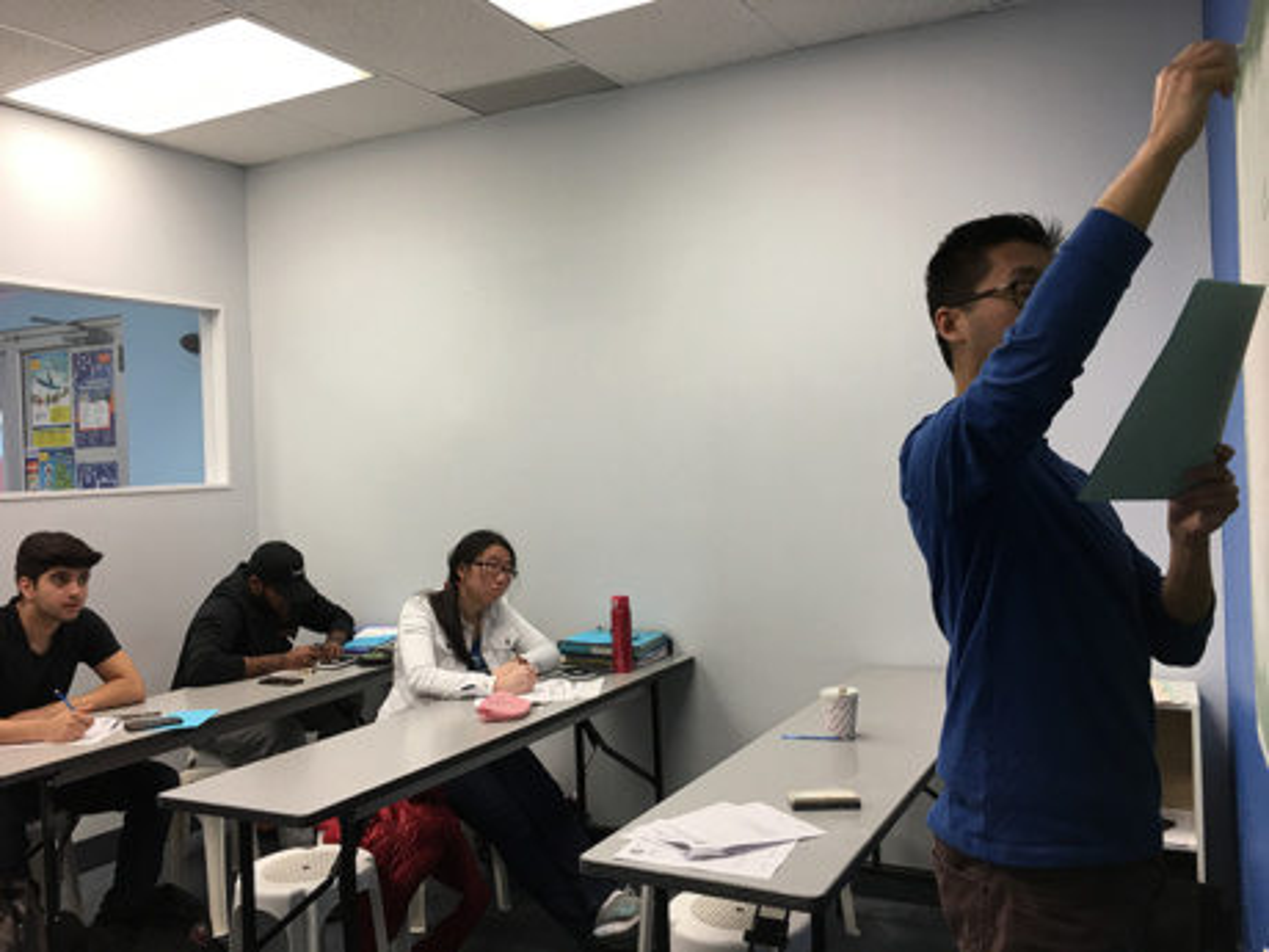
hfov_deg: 61.7
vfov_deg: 48.2
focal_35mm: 29
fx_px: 1063
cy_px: 476
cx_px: 634
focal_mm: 4.15
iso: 32
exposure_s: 1/30
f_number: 2.2
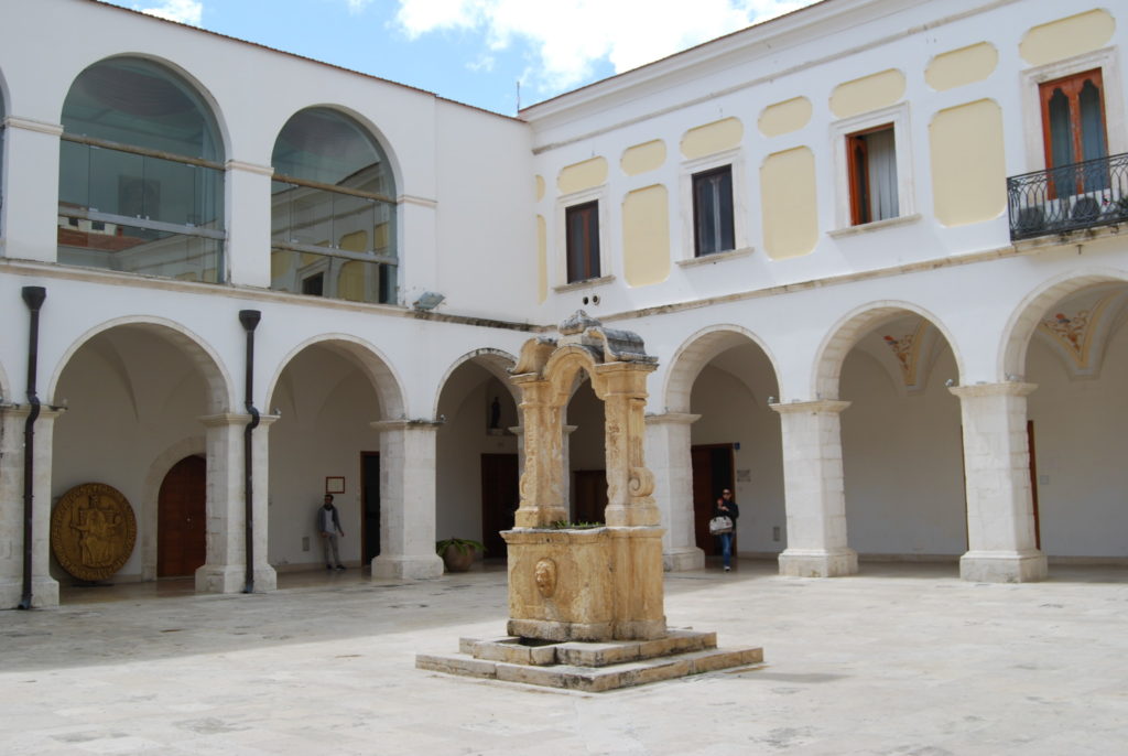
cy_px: 378
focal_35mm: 39
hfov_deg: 49.5
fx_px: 1224
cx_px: 564
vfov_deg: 34.3
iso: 100
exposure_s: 1/250
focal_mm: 26
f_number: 8
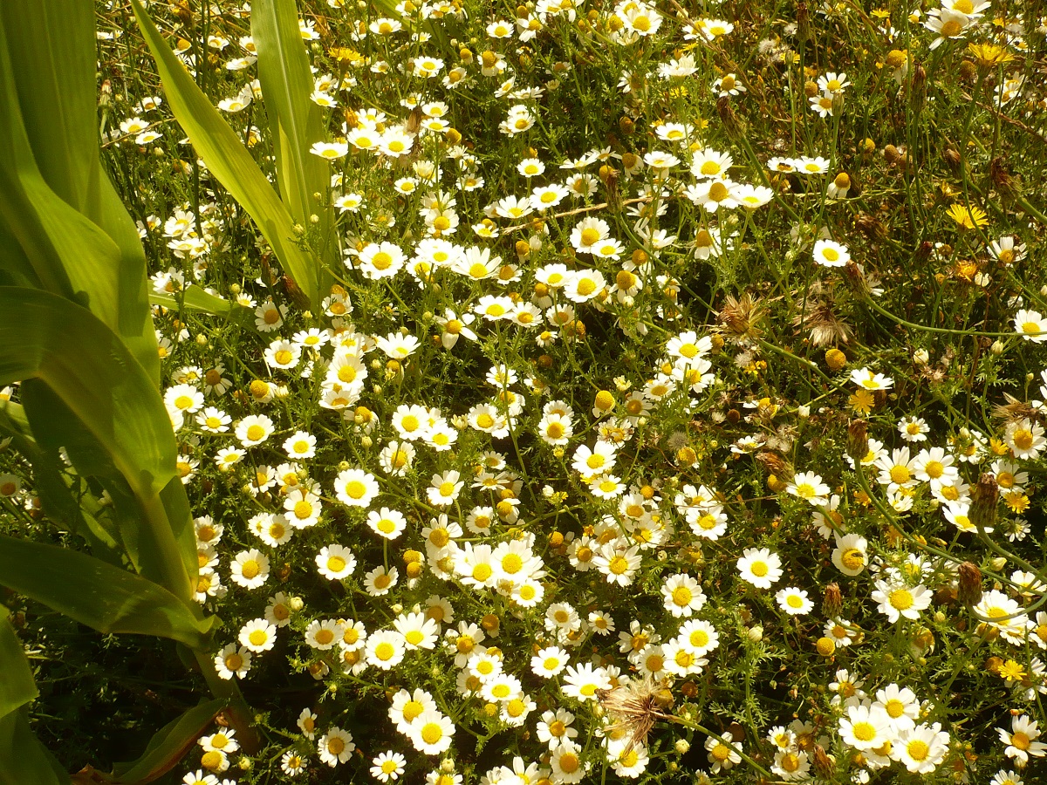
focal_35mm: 35
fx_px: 1059
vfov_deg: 40.7
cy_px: 392
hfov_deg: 52.6
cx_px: 524
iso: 100
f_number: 8
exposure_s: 1/320
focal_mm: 5.8
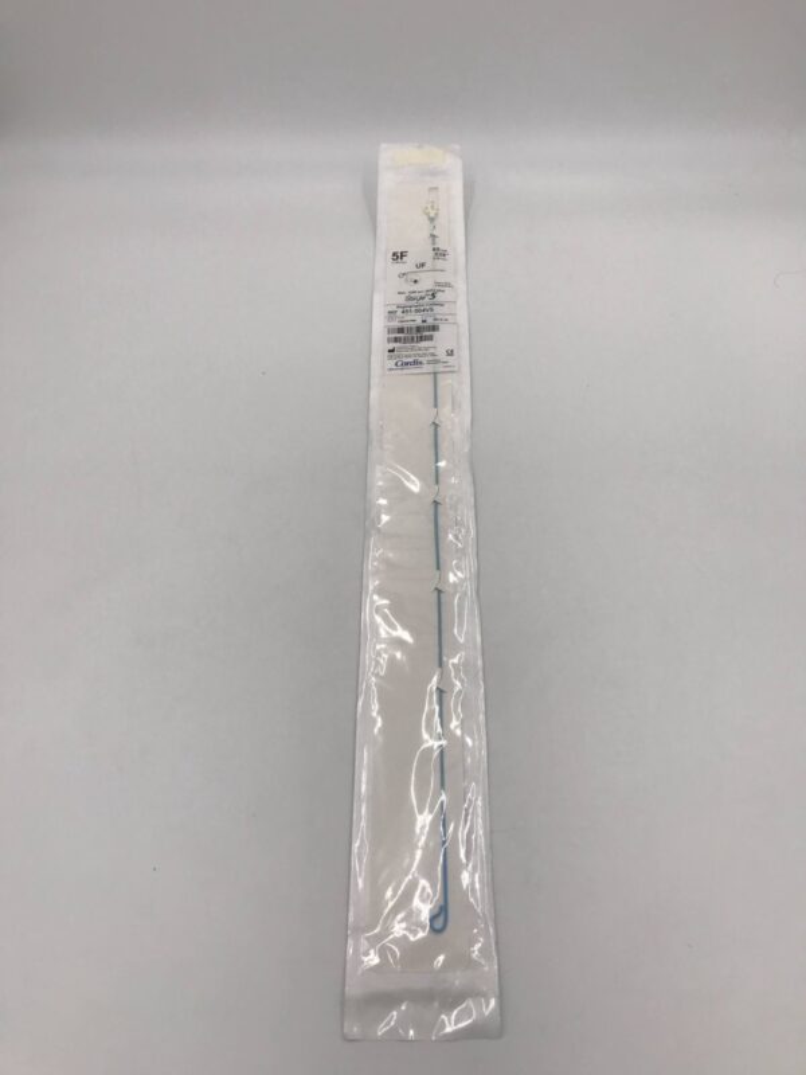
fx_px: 869
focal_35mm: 28
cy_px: 538
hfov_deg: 49.7
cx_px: 403
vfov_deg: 63.4
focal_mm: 3.99
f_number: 1.8
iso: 20
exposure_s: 1/338
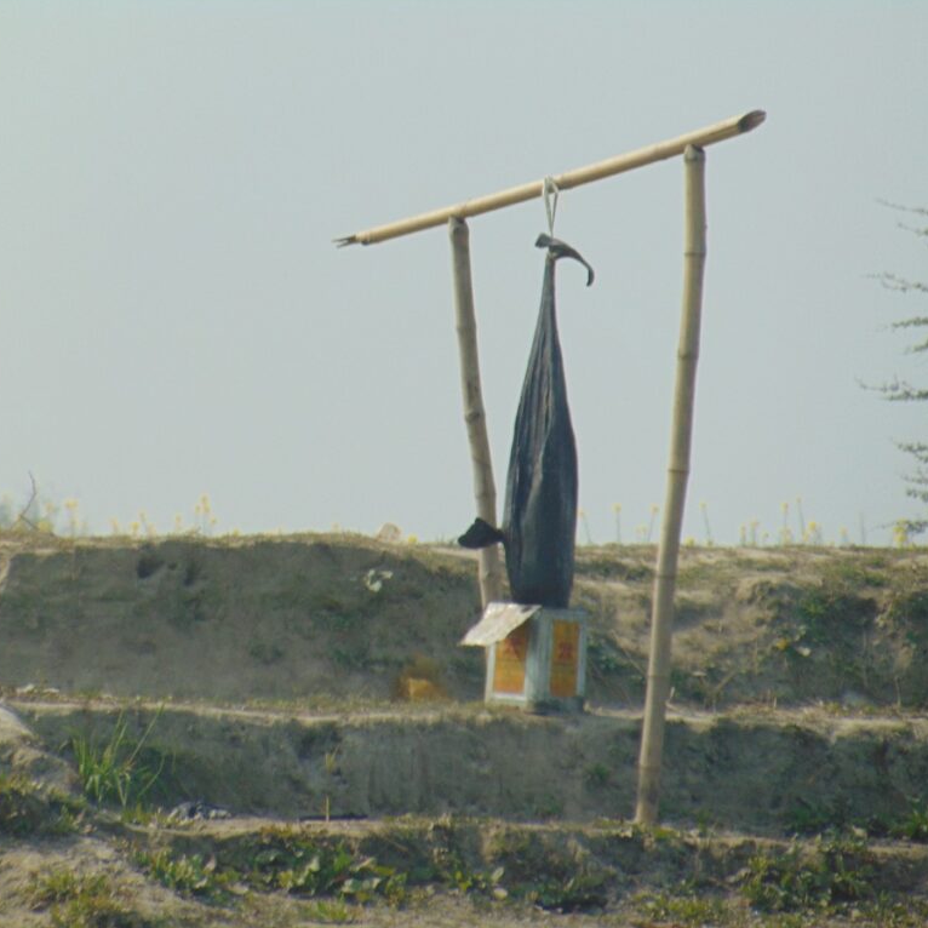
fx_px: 20655
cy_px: 464
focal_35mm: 681
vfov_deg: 2.6
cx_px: 447
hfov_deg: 2.6
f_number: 4.6
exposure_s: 1/800
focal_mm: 103.2
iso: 80
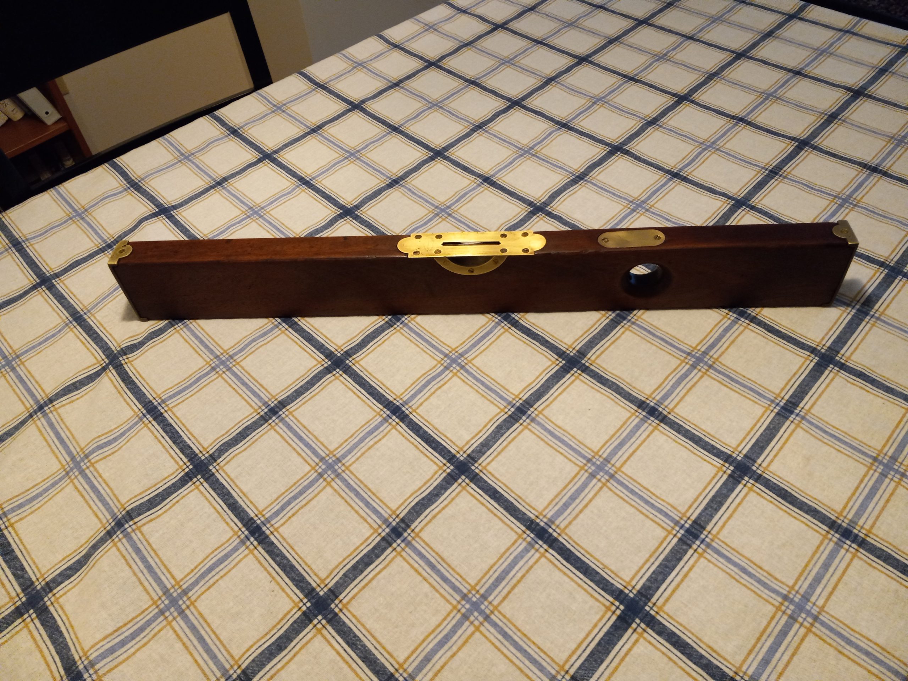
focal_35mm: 27
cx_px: 454
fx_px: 708
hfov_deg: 65.3
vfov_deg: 51.4
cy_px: 340
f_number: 1.8
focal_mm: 3.94
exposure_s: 1/40
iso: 250
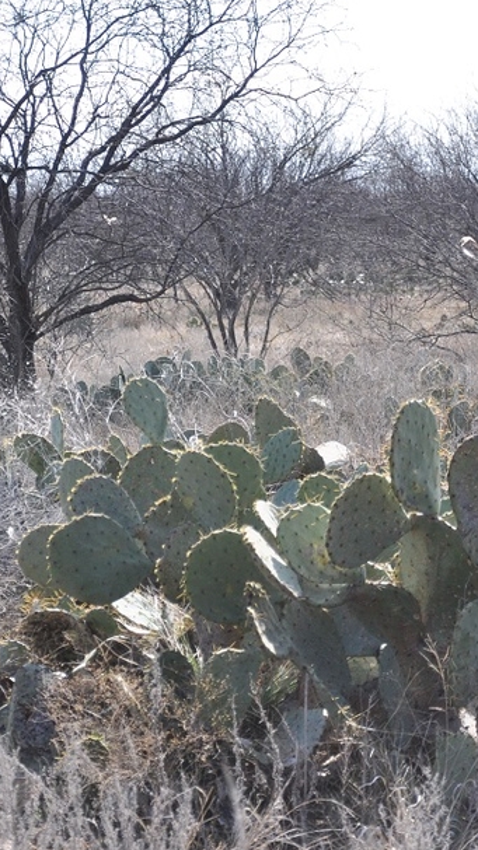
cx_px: 207
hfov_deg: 8.1
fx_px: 3361
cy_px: 349
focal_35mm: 149
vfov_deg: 14.4
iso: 400
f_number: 5.6
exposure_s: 1/1600
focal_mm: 48
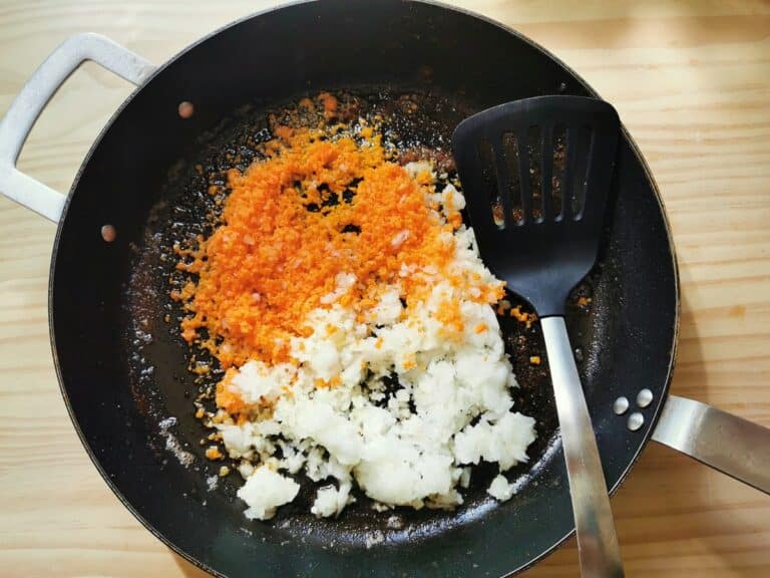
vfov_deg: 51.4
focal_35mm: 27
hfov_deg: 65.3
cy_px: 289
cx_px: 385
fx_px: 601
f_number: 1.6
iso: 50
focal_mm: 5.56
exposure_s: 1/154
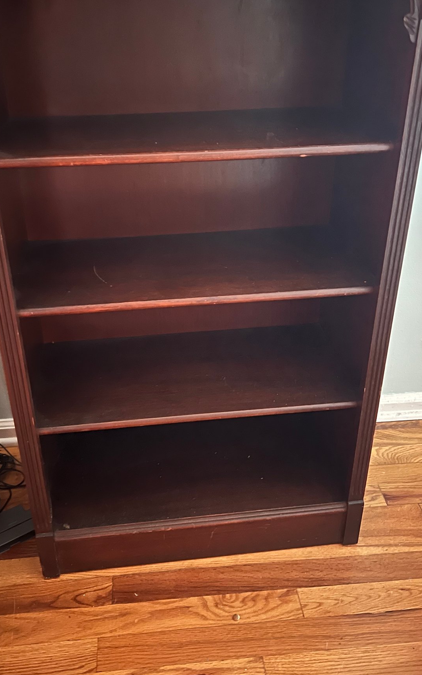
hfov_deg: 39.4
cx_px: 189
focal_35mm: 32
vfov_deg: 59.4
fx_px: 589
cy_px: 288
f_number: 1.5
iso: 1600
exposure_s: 1/15
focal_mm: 5.7
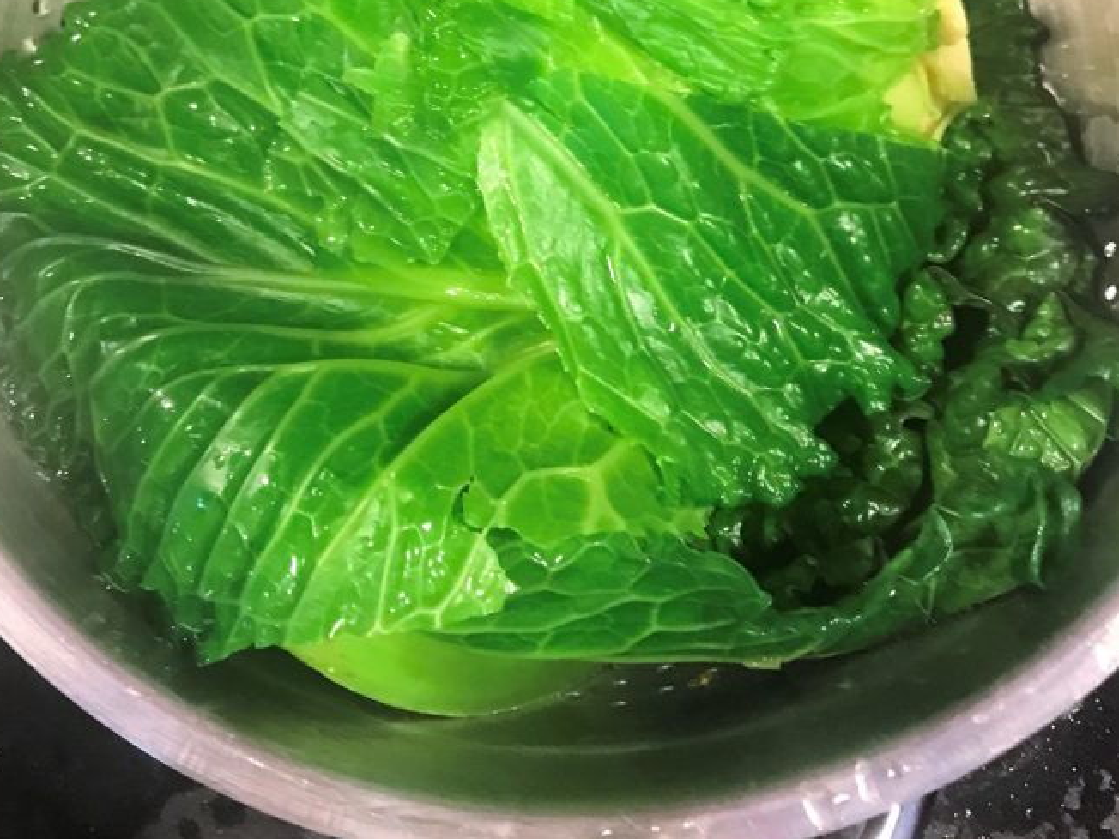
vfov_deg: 31.4
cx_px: 553
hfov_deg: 42.9
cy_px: 86
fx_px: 1422
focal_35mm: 44
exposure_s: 1/14
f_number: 1.8
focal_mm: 3.99
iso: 100
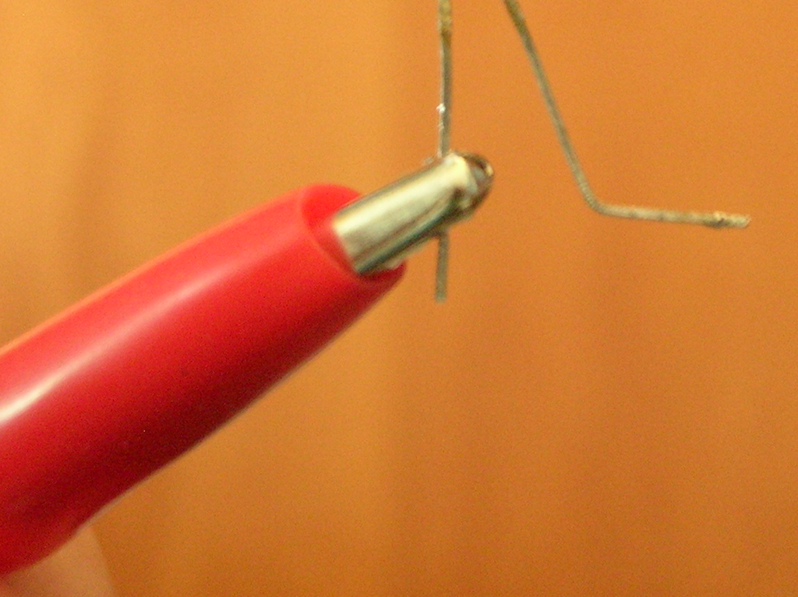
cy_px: 73
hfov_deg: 16.9
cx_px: 546
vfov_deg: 12.7
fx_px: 2672
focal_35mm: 116
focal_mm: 9.6
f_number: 3.1
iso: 238
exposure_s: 1/3.1
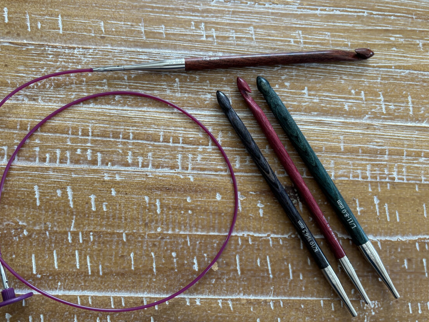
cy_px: 173
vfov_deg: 46.8
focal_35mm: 30
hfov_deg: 59.8
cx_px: 193
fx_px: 372
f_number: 1.6
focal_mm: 5.96
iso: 125
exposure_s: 1/61
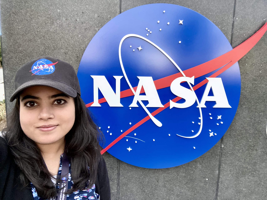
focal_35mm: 23
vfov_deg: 58.9
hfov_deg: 73.9
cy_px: 100
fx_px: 177
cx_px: 134
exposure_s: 1/40
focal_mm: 2.71
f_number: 2.2
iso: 250
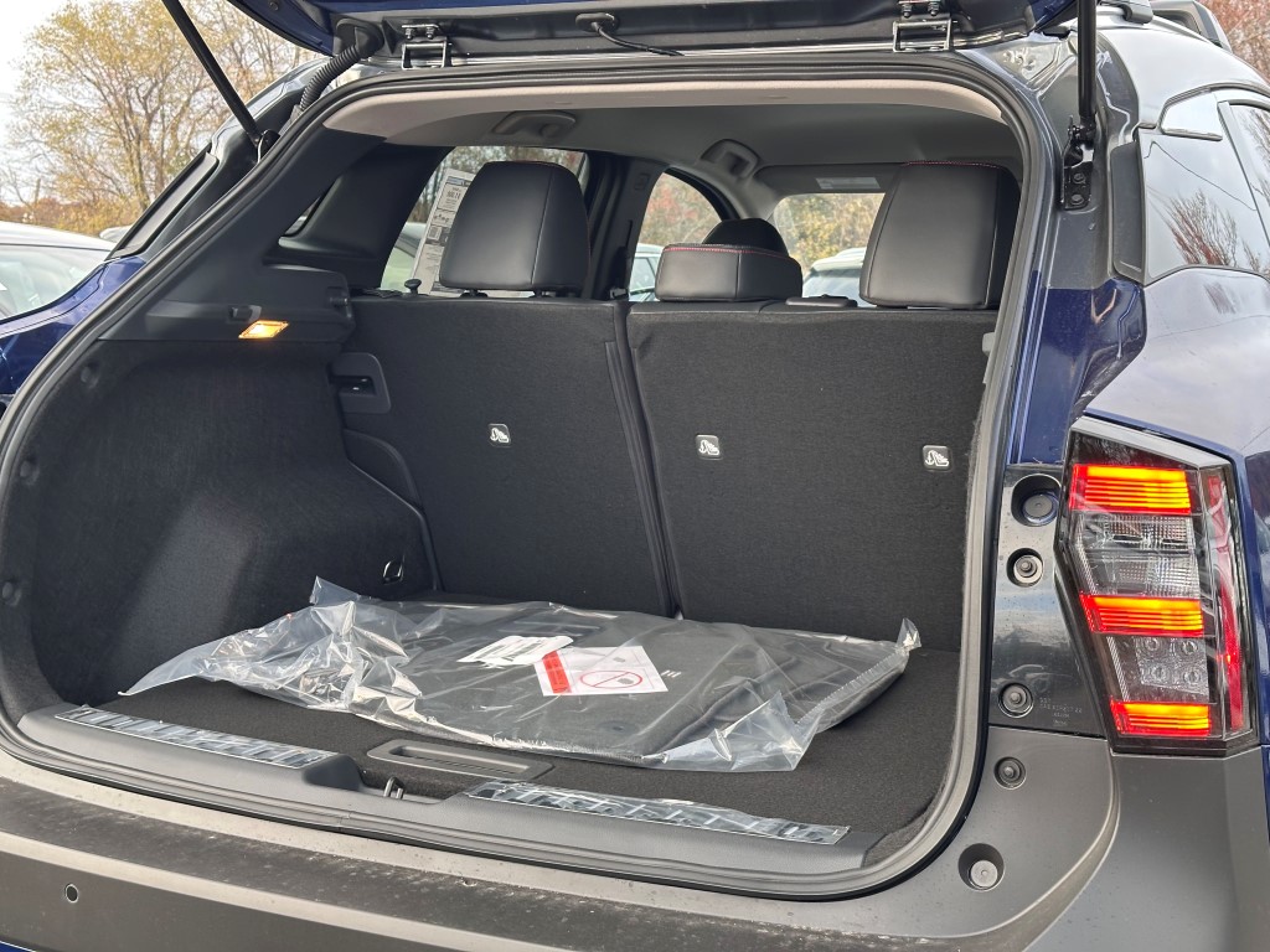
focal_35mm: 48
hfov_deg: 39.7
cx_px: 635
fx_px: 1761
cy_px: 476
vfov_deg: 30.3
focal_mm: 6.86
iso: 80
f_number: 1.78
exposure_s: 1/79
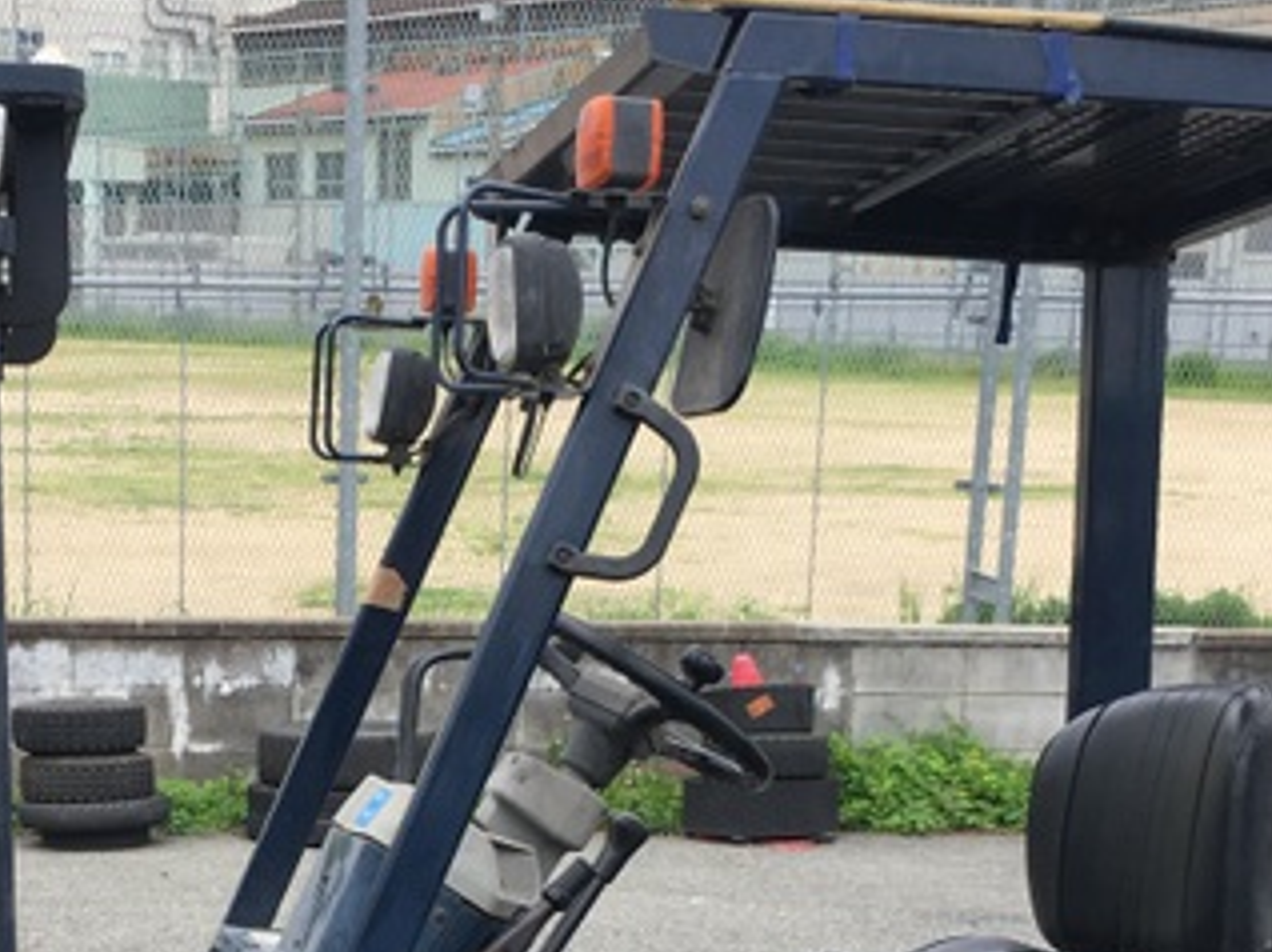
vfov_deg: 19.4
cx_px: 316
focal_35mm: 73
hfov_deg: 26.4
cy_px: 1020
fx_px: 2680
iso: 25
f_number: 2.2
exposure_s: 1/319
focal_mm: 4.15
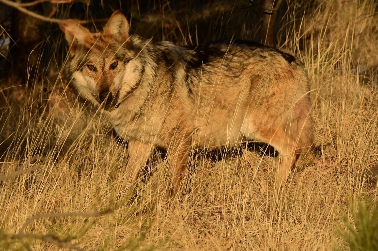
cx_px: 189
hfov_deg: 8.6
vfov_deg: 5.7
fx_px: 2518
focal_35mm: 240
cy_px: 126
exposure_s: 1/4000
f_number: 16
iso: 5000
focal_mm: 240
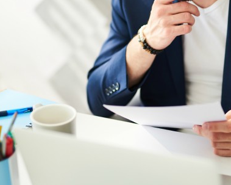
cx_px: 163
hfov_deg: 19.3
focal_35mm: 99
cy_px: 63
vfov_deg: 15.5
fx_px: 677
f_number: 1.4
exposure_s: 1/160
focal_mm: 50
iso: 100
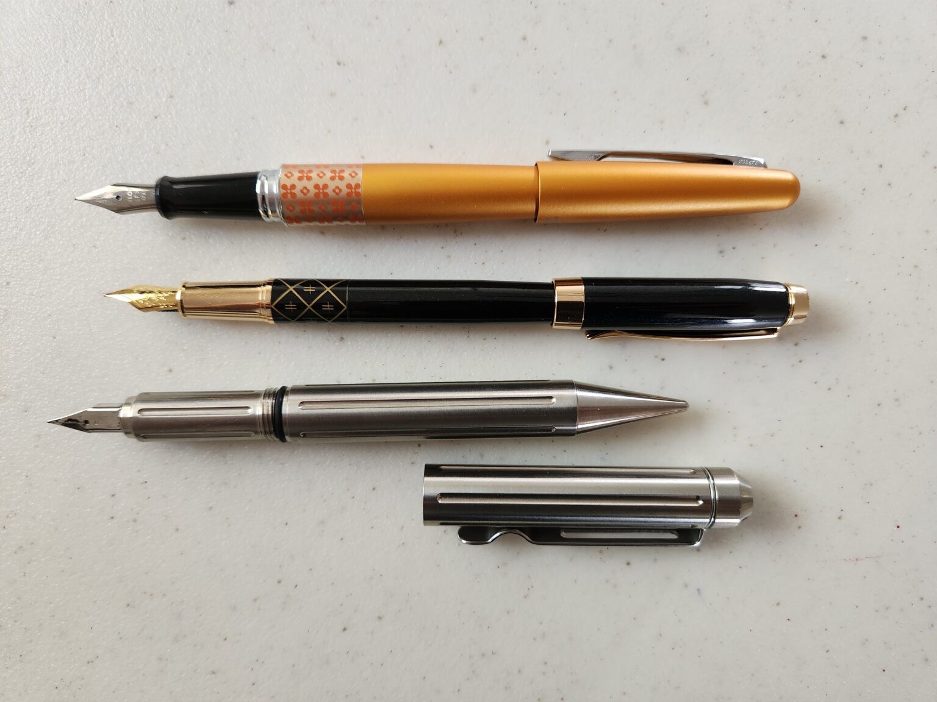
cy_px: 351
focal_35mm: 23
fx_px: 623
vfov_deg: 58.9
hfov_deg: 73.9
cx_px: 468
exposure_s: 1/120
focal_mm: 5.4
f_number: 1.8
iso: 400
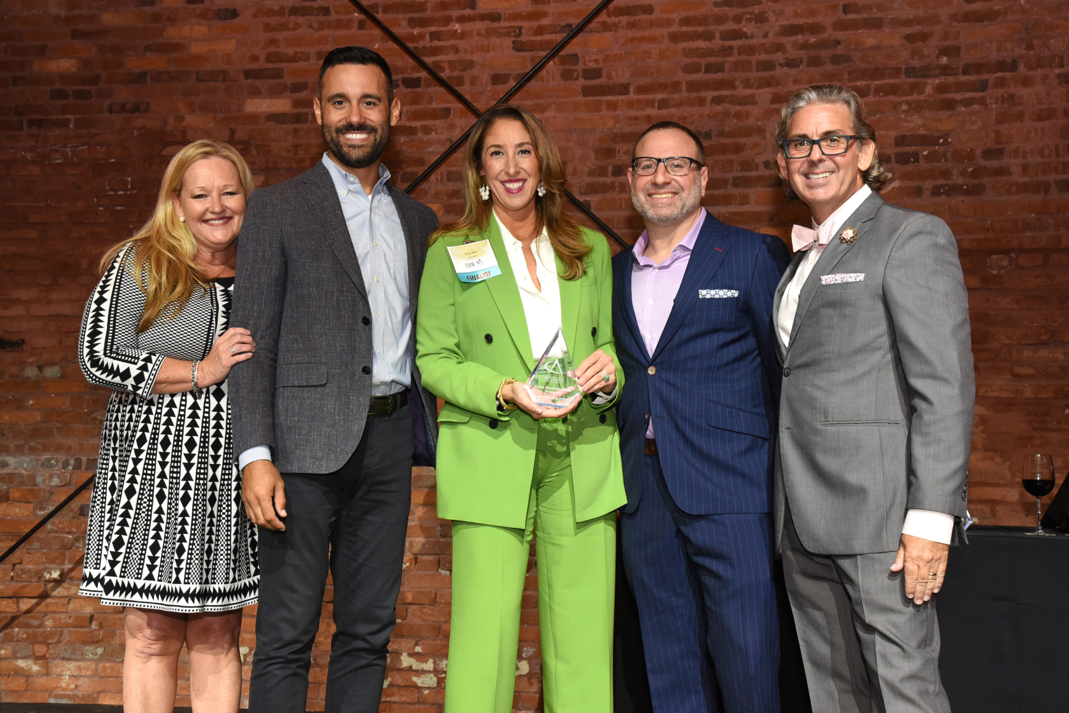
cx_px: 534
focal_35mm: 46
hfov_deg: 42.7
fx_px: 1366
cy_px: 356
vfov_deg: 29.2
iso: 2000
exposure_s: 1/100
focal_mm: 46
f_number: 8
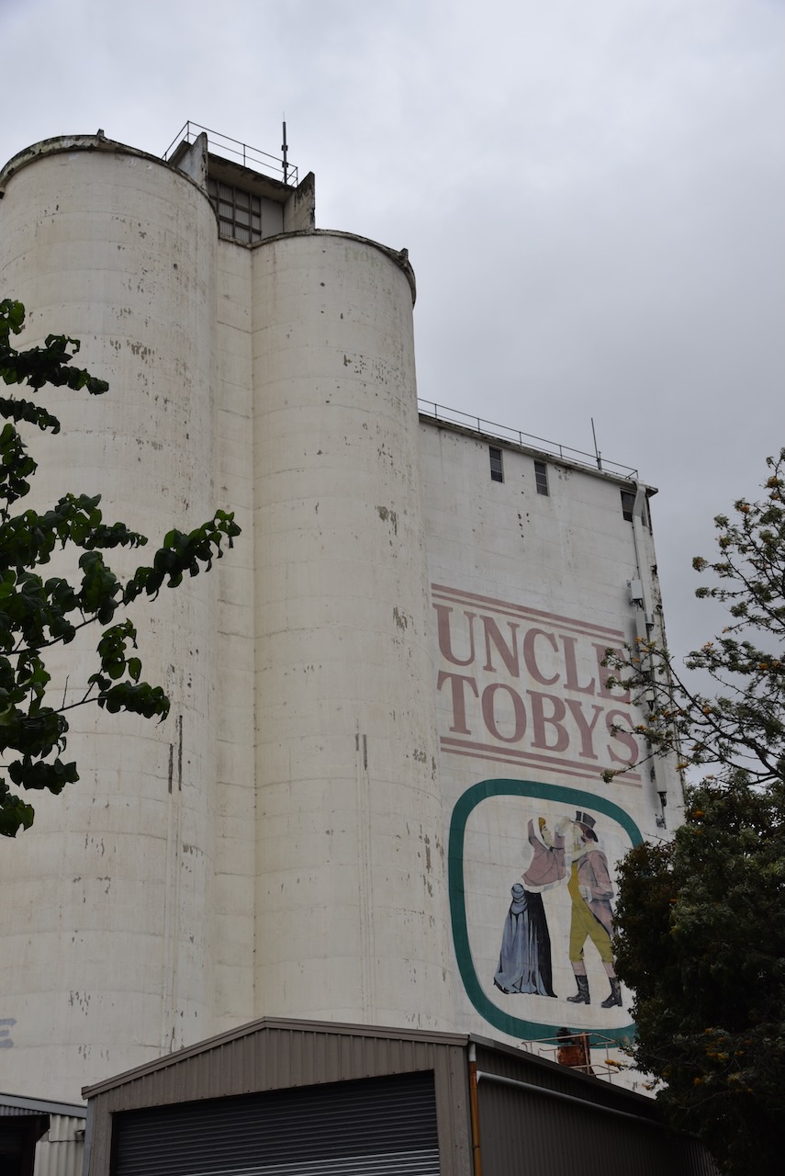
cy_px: 588
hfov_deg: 29.3
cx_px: 392
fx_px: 1502
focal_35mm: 46
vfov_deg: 42.7
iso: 200
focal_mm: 46
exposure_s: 1/500
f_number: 10
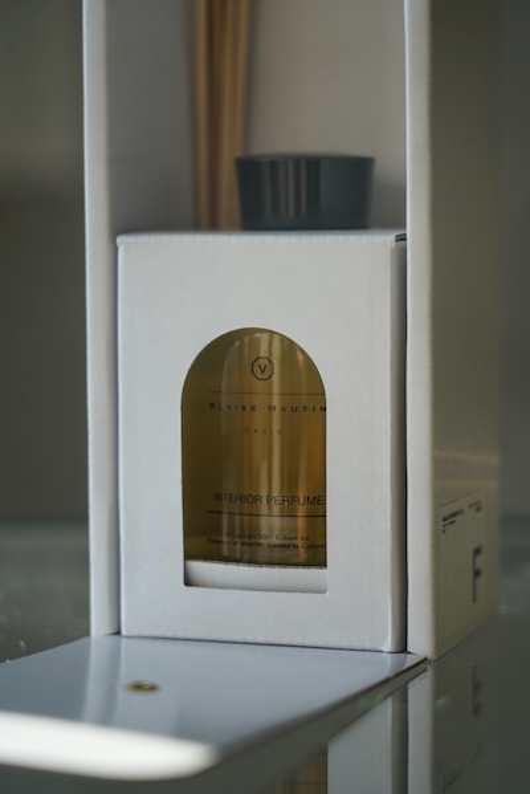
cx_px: 265
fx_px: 2316
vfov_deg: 19.4
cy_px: 397
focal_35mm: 105
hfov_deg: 13.1
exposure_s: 1/160
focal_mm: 105
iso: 100
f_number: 4
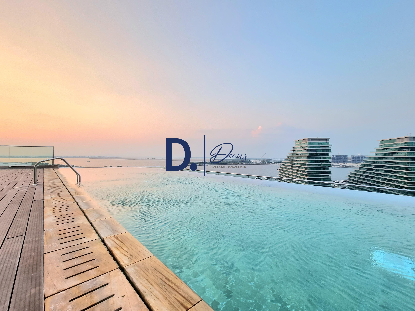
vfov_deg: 89.9
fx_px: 156
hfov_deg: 106.2
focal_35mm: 13
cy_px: 156
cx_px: 208
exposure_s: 1/120
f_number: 2.2
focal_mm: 2.2
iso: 50
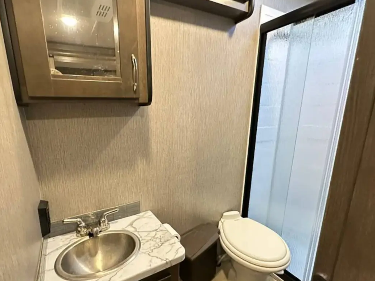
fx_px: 195
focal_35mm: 18
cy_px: 155
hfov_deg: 87.2
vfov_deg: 71.4
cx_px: 162
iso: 800
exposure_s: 1/60
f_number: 2.2
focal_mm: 2.22
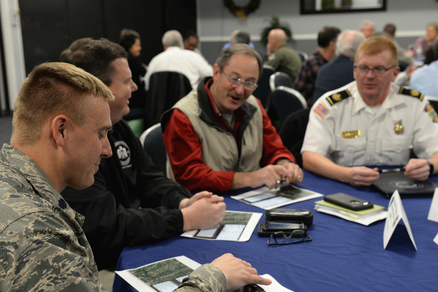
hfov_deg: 36.2
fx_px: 669
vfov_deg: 24.6
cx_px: 219
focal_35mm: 55
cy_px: 146
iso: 2000
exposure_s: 1/60
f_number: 5.6
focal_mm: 55
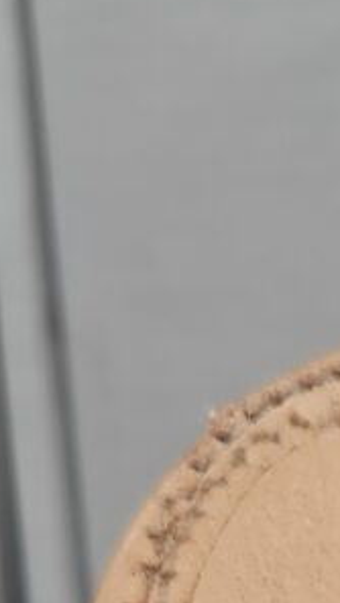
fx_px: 2079
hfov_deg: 8.8
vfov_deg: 14.2
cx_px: 684
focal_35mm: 130
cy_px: 1143
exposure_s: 1/60
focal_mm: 5.4
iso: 50
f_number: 1.8
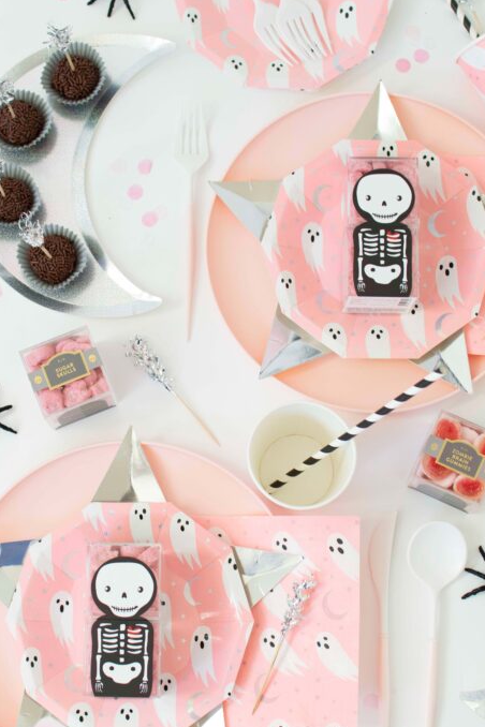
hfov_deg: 19.5
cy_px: 376
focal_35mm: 70
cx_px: 232
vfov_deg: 29.0
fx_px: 1408
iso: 500
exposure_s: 1/125
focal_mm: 35
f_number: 3.5
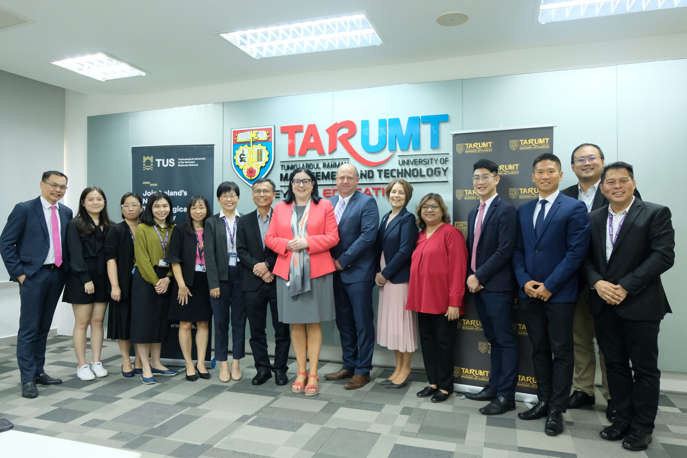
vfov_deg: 51.3
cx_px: 344
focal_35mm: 25
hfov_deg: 71.5
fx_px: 477
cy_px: 229
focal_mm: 16.7
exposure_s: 1/60
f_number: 4
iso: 2500
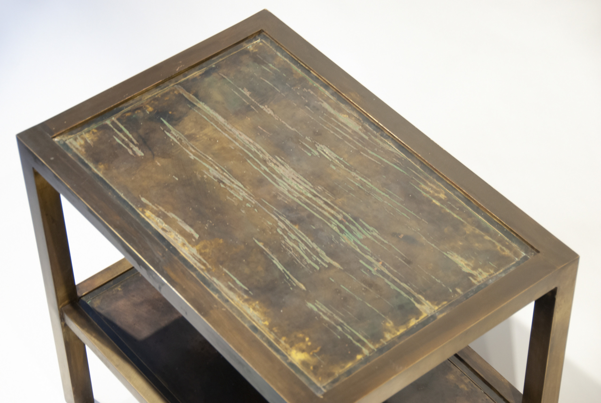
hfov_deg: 20.9
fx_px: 1630
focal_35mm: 98
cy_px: 202
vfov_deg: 14.1
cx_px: 300
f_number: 5
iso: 400
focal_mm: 65
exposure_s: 1/13
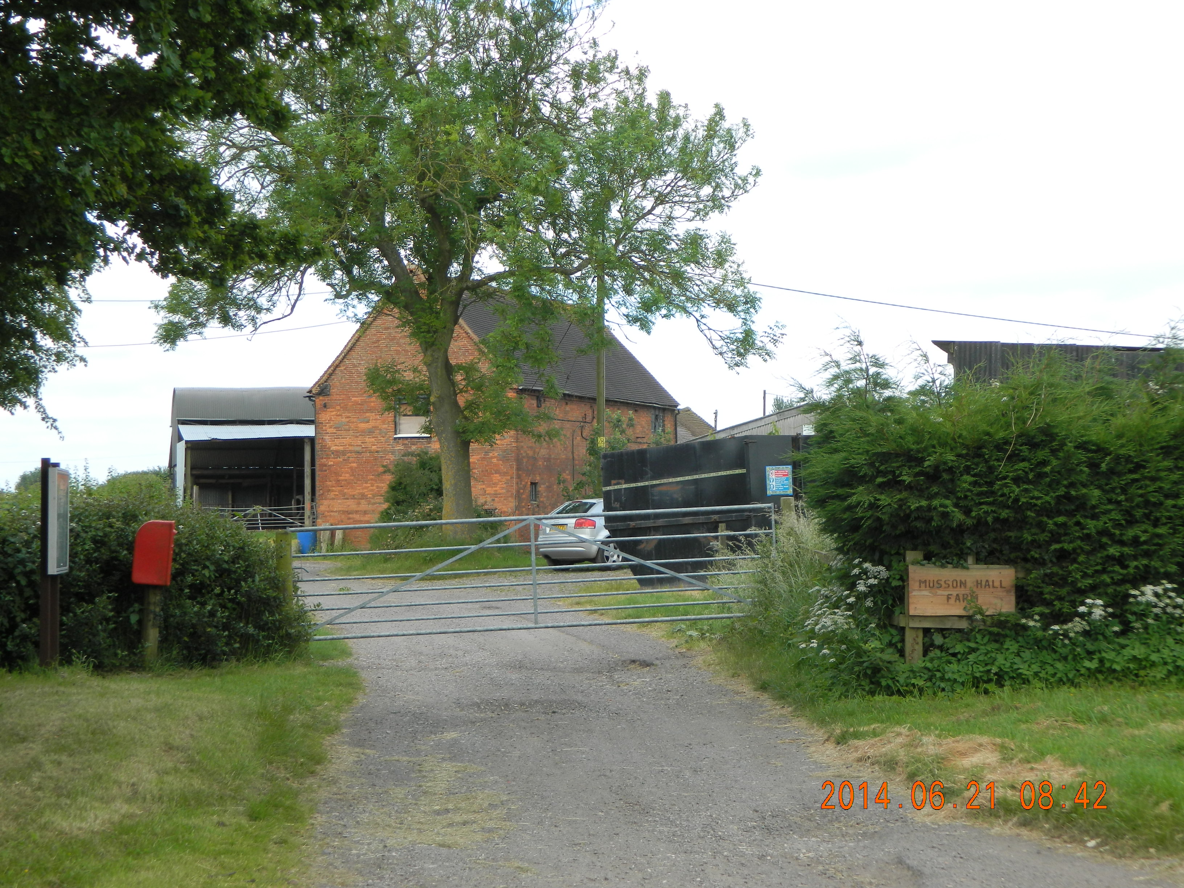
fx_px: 2394
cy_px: 444
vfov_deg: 21.0
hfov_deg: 27.8
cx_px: 592
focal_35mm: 70
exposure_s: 1/200
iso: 80
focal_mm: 12.6
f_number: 4
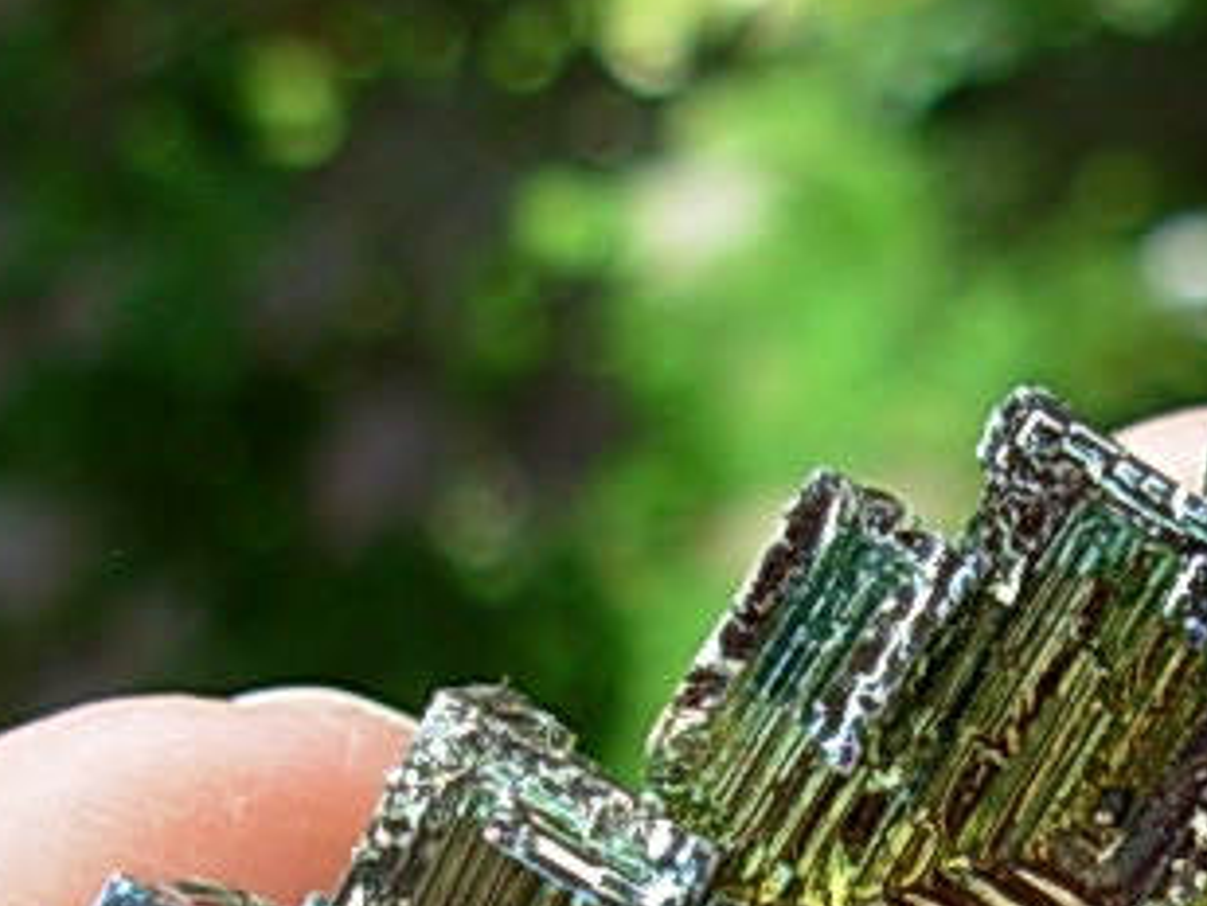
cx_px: 1164
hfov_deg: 15.4
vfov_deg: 11.6
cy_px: 1015
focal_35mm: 126
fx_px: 4395
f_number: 2.9
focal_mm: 6.3
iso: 50
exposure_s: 1/93.2
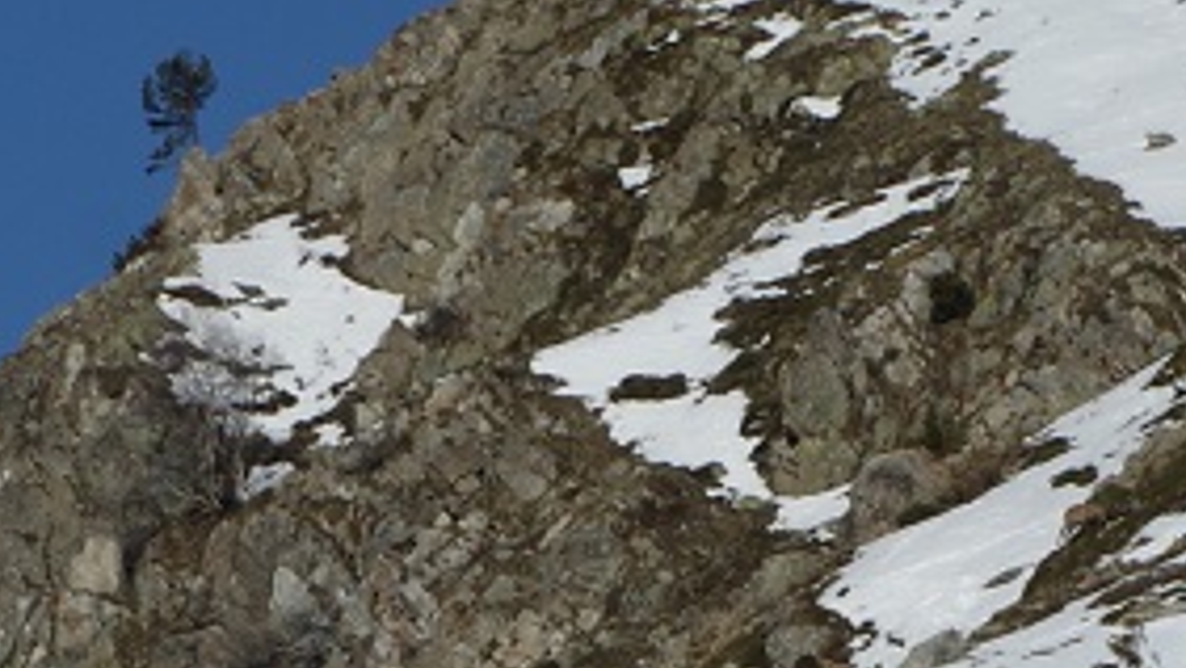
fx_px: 22128
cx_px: 1110
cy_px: 1136
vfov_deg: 1.7
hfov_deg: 3.1
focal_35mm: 703
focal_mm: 105
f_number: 13
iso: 100
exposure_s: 1/320
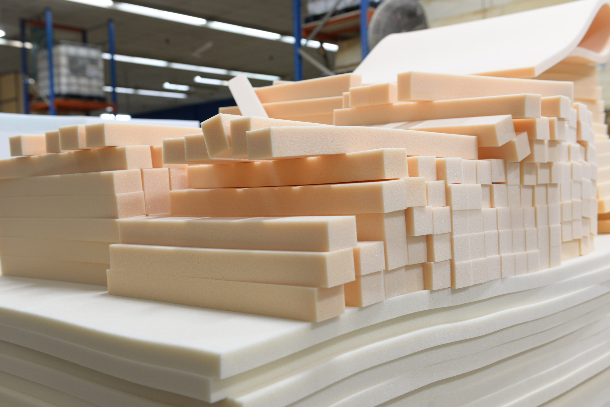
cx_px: 305
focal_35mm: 42
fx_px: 712
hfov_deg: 46.4
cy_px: 204
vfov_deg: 31.9
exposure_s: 1/125
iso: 800
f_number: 5.6
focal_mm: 42
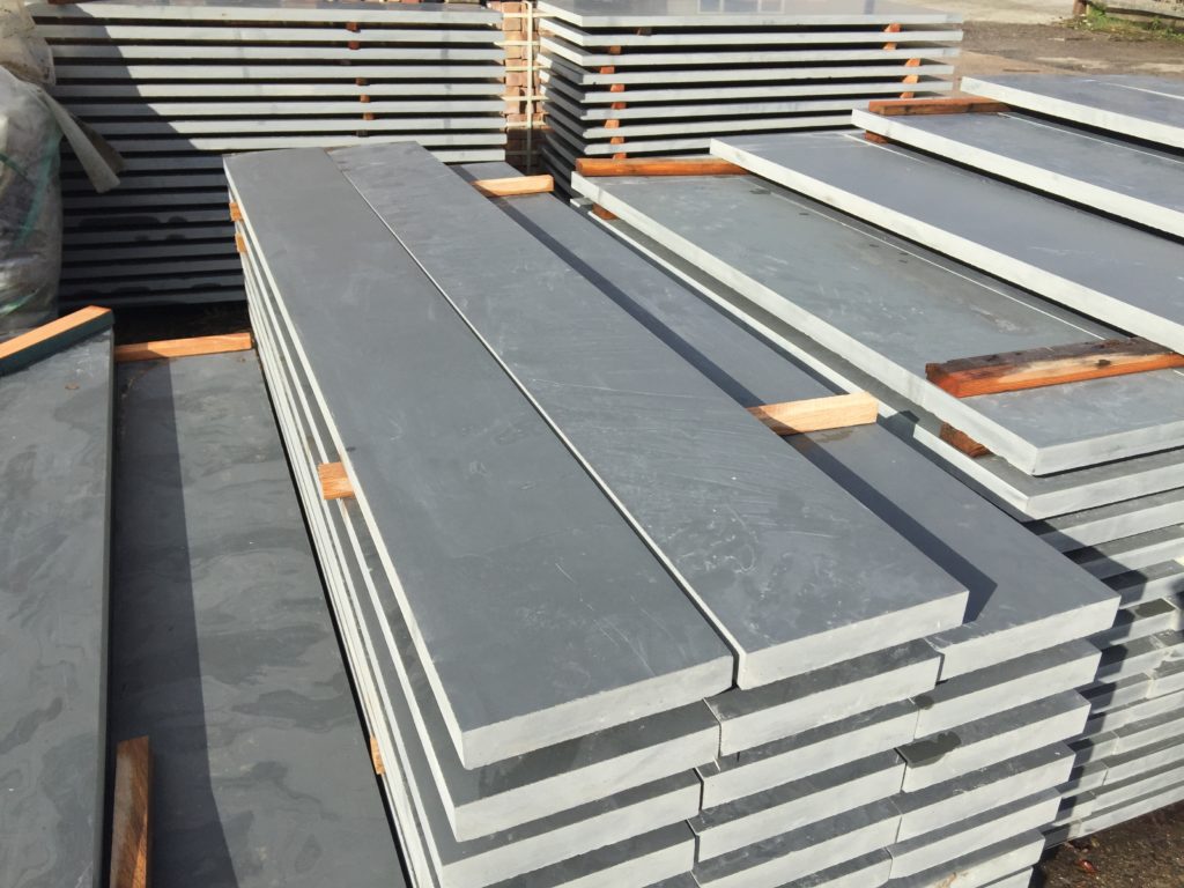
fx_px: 992
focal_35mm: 29
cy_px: 444
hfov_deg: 61.7
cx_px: 592
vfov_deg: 48.2
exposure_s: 1/2639
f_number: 2.2
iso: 32
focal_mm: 4.15
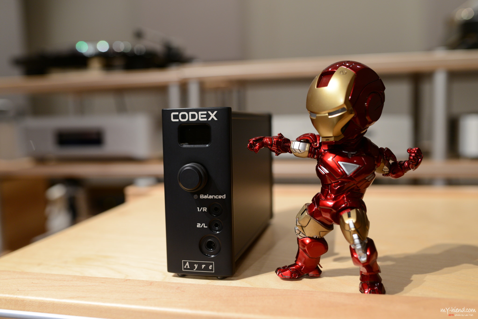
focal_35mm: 35
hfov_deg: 54.4
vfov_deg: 37.9
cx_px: 239
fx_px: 465
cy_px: 160
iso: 800
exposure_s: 1/50
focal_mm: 35
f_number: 3.5
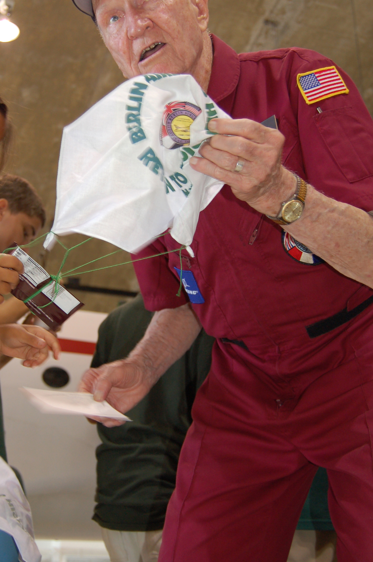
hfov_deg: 24.5
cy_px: 262
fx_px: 856
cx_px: 129
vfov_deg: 36.3
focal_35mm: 55
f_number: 4.2
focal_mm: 26
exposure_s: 1/60
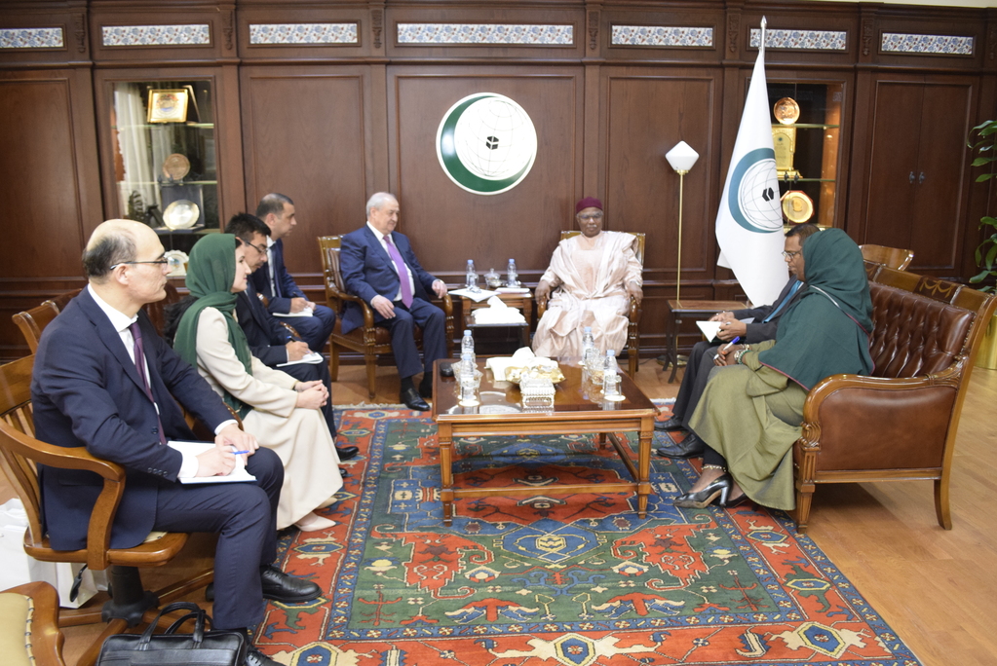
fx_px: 748
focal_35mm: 27
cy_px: 333
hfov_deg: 67.3
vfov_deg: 48.0
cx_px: 498
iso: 1800
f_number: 3.5
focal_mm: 18
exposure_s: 1/60
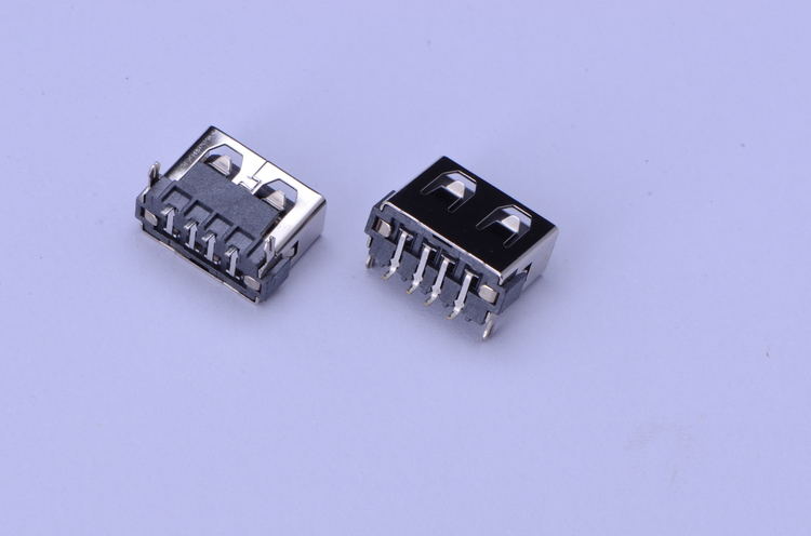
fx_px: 3539
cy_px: 268
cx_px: 406
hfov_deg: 13.1
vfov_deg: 8.7
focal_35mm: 158
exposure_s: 1/125
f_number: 29
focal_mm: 105
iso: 100
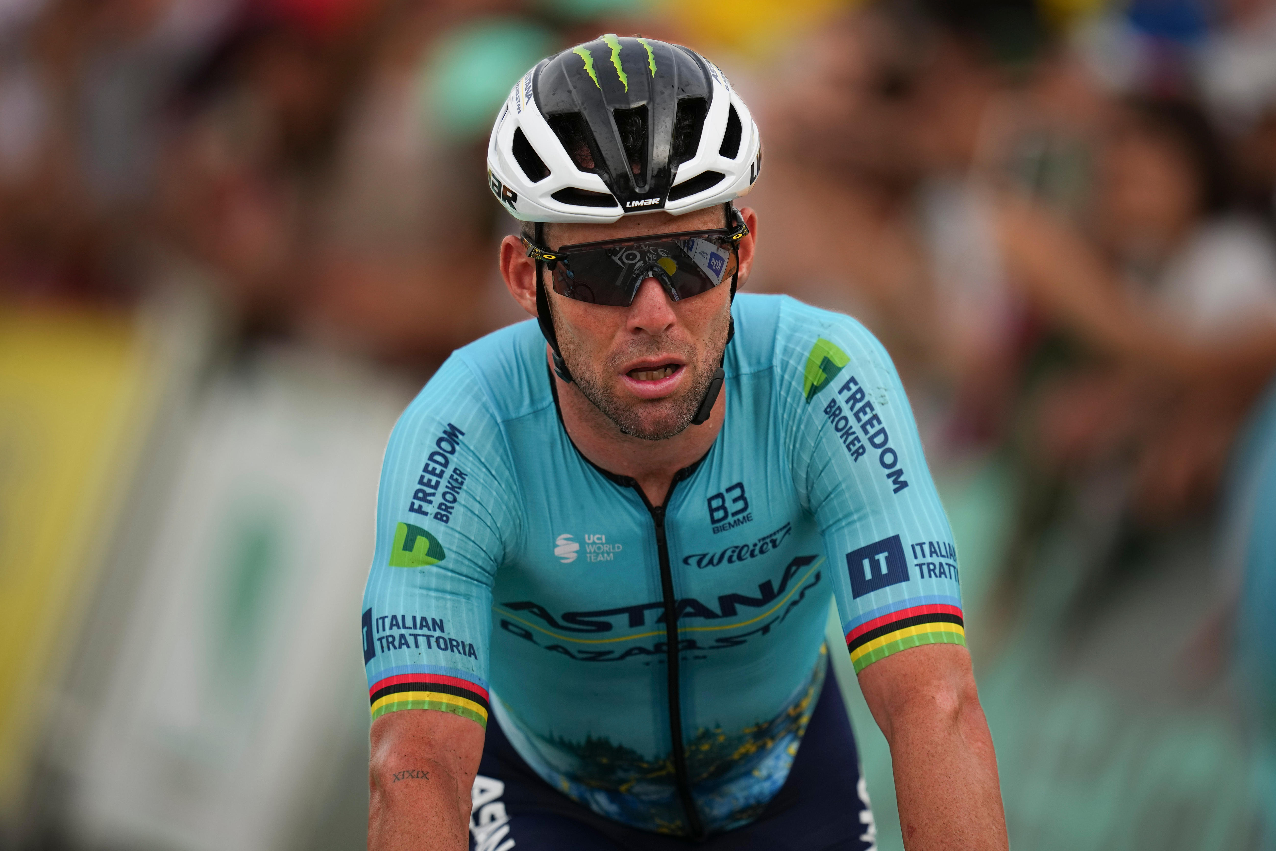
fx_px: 14176
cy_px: 426
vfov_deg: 3.4
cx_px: 638
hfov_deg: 5.2
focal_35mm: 400
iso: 640
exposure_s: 1/4000
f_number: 2.8
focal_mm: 400
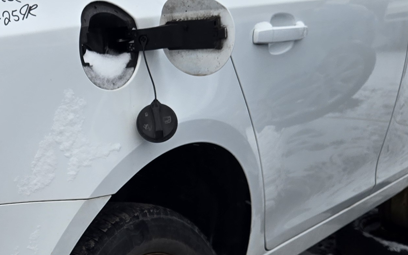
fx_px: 867
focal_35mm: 78
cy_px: 139
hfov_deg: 25.4
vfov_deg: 16.7
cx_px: 19
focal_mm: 5.4
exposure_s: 1/277
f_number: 1.8
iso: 25
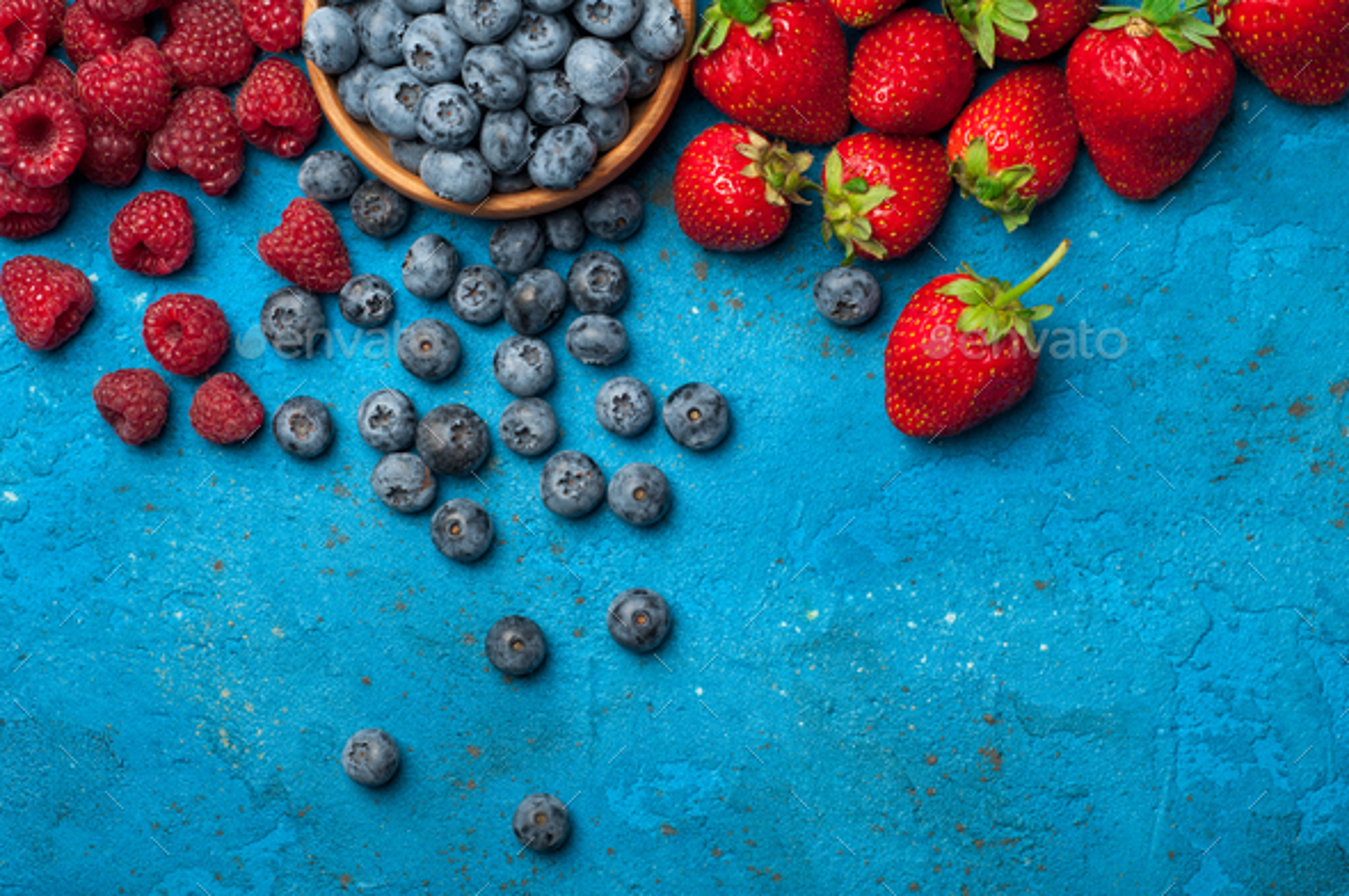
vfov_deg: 18.1
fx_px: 2807
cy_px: 448
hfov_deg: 27.0
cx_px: 674
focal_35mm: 75
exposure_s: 1/125
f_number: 9
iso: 200
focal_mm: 50
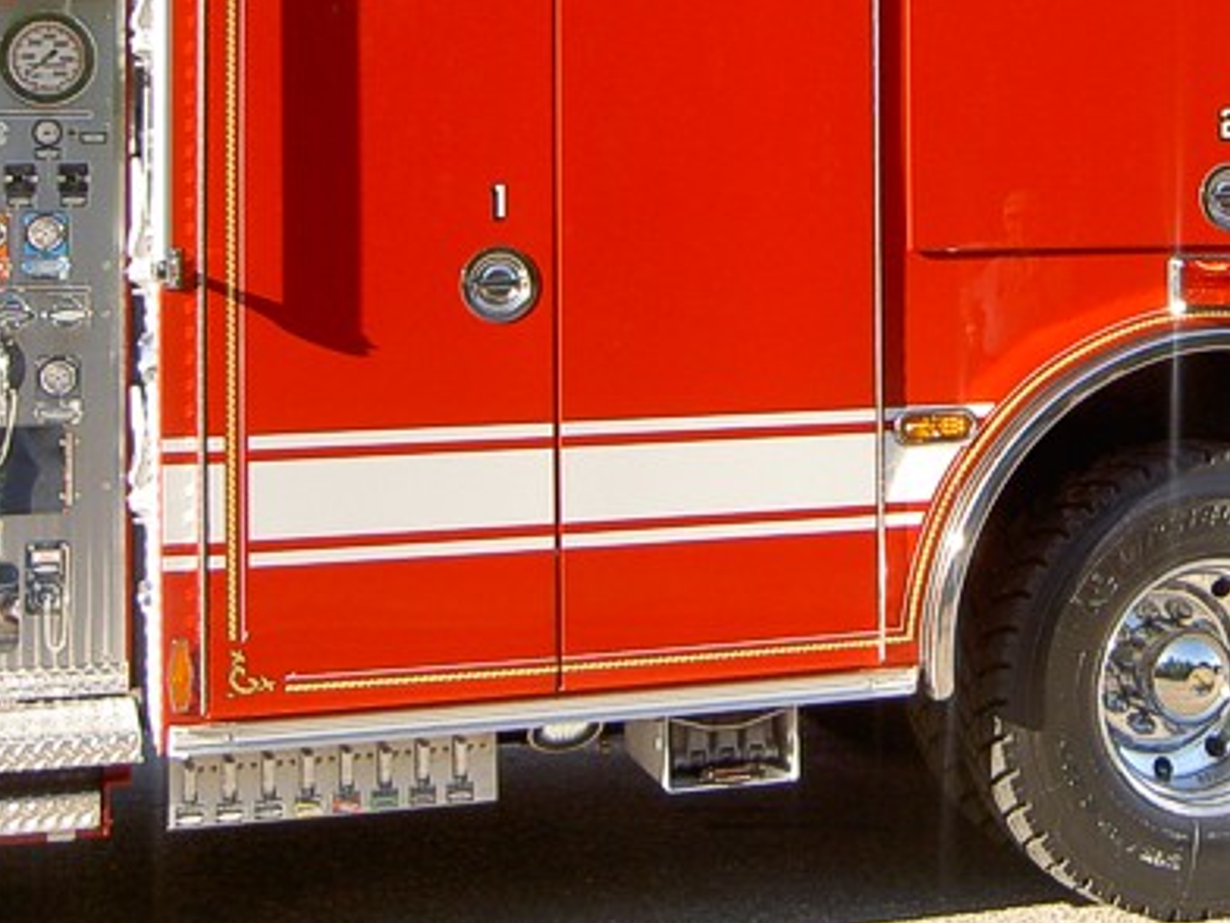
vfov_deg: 22.1
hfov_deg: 29.1
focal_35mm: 65
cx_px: 1007
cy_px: 94
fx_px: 2310
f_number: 2.8
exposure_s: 1/200
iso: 50
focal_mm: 5.6
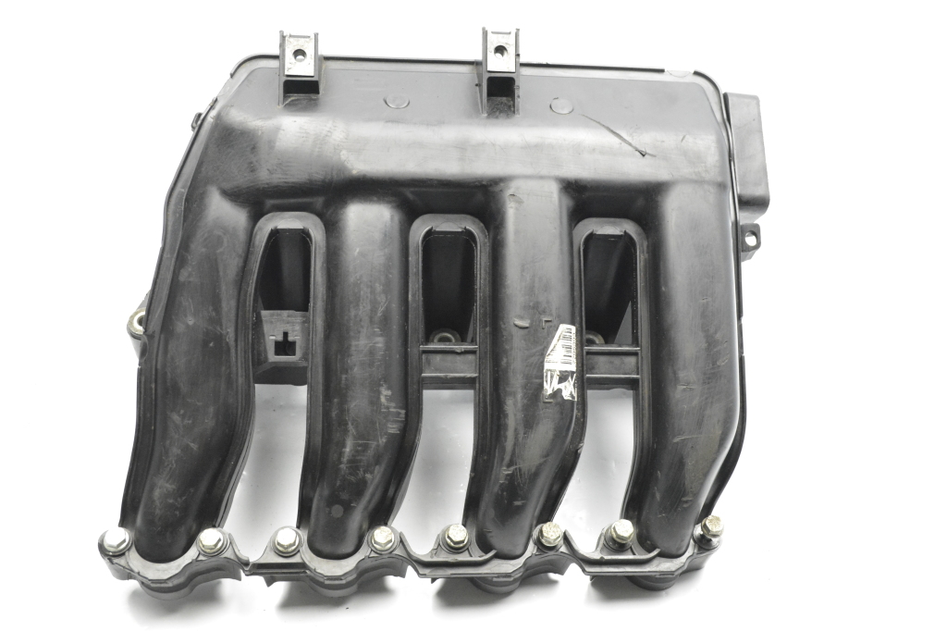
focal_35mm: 36
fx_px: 947
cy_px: 316
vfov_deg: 36.8
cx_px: 474
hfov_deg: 53.1
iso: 6400
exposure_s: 1/200
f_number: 7.1
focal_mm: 24
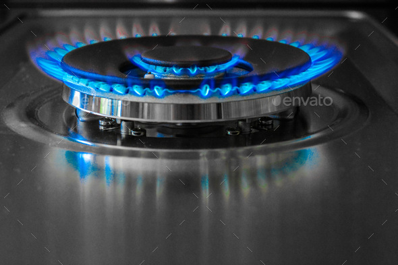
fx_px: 912
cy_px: 132
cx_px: 199
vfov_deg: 16.5
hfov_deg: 24.6
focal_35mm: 82
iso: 1600
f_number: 5.6
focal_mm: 55
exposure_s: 1/40
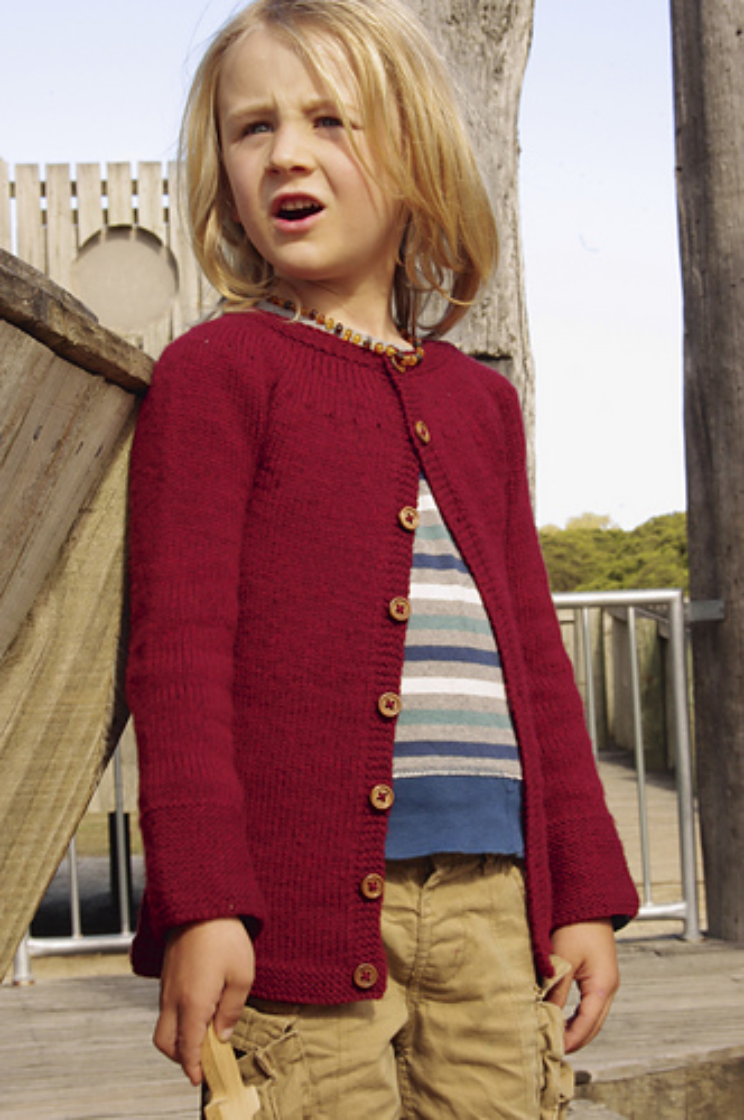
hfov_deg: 18.1
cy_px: 560
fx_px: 2331
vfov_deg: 27.0
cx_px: 372
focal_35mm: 75
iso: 800
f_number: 20
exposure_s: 1/100
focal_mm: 50
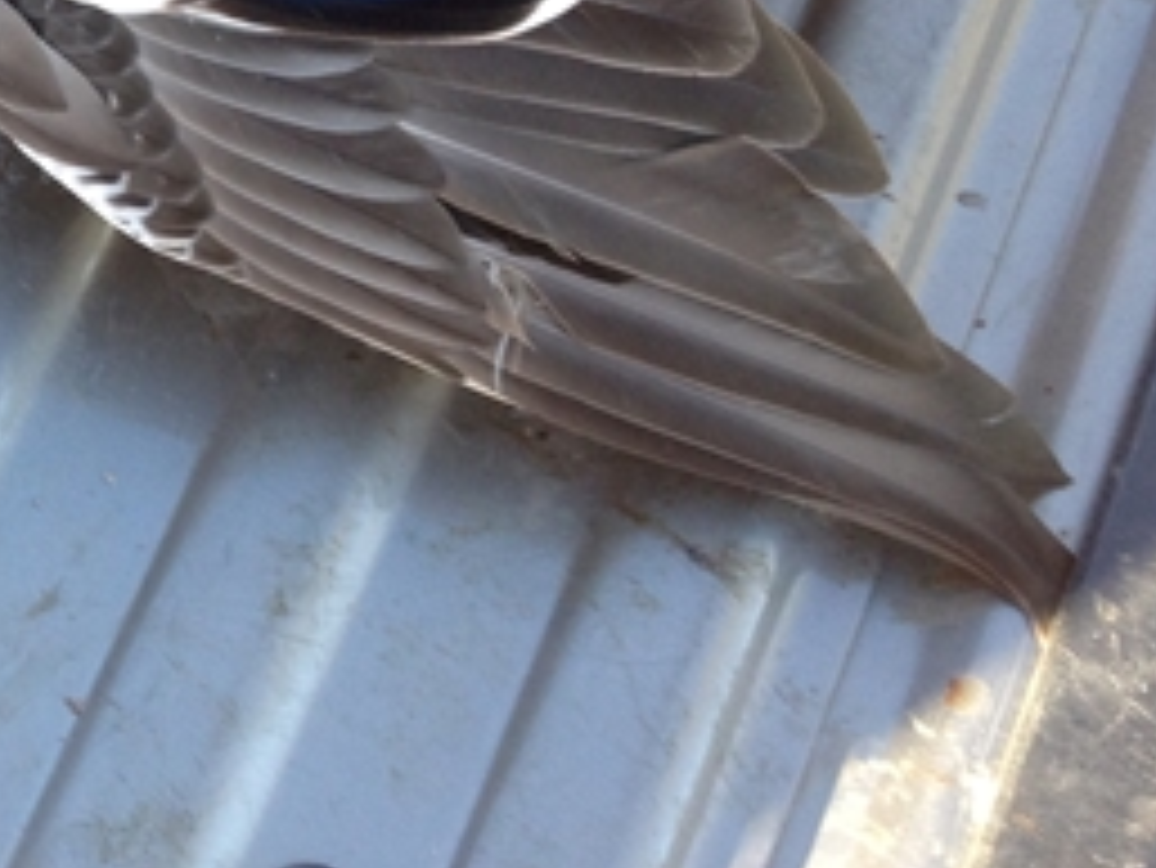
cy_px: 31
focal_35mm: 109
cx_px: -387
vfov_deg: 13.4
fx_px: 3642
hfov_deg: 16.9
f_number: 2.4
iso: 80
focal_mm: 4.28
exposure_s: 1/120
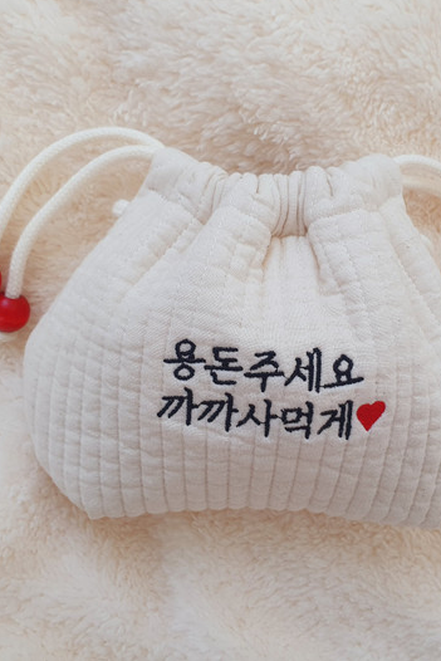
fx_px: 679
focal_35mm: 37
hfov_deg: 35.6
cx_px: 299
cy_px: 323
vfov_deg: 51.9
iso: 125
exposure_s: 1/120
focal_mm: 4.32
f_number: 2.4
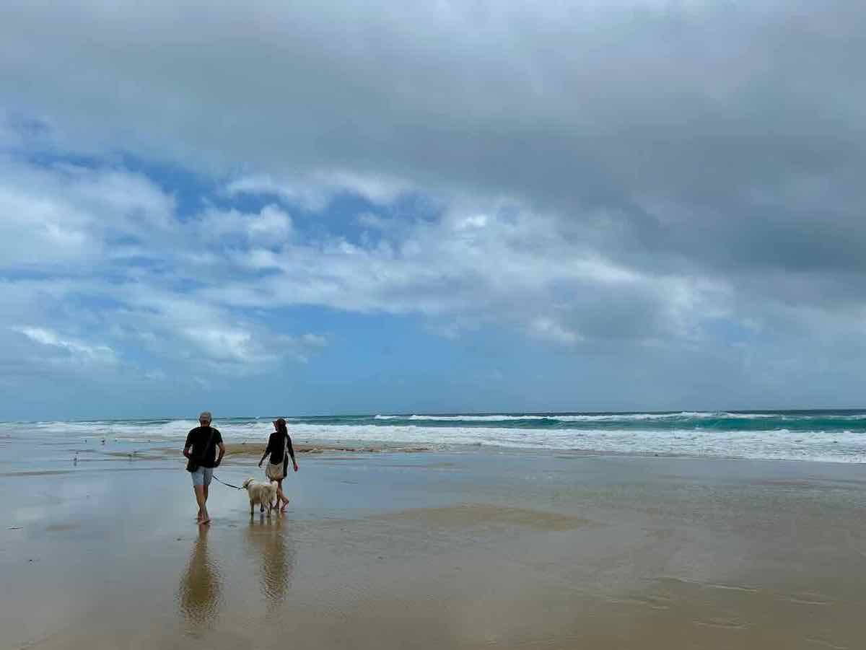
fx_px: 651
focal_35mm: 26
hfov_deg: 67.3
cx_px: 433
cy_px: 325
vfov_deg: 53.1
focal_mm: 5.7
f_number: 1.5
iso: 50
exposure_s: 1/10309
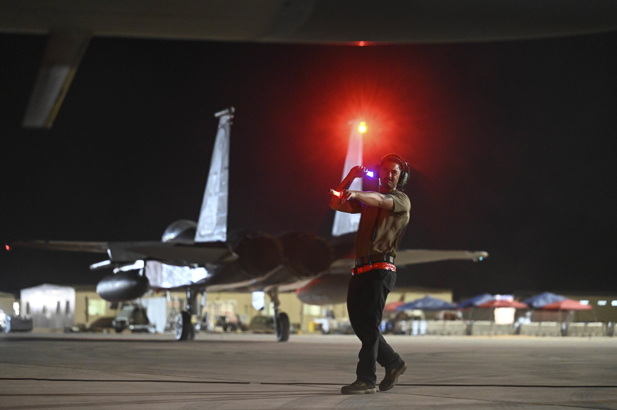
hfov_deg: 17.8
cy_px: 205
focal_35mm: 115
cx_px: 308
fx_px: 1970
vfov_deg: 11.9
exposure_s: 1/60
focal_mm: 115
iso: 8000
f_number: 2.8
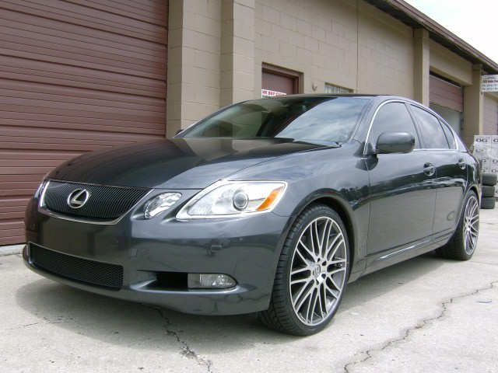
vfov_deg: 39.7
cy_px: 186
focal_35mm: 36
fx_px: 518
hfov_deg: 51.4
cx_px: 249
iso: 100
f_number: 4.7
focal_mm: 6
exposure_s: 1/558
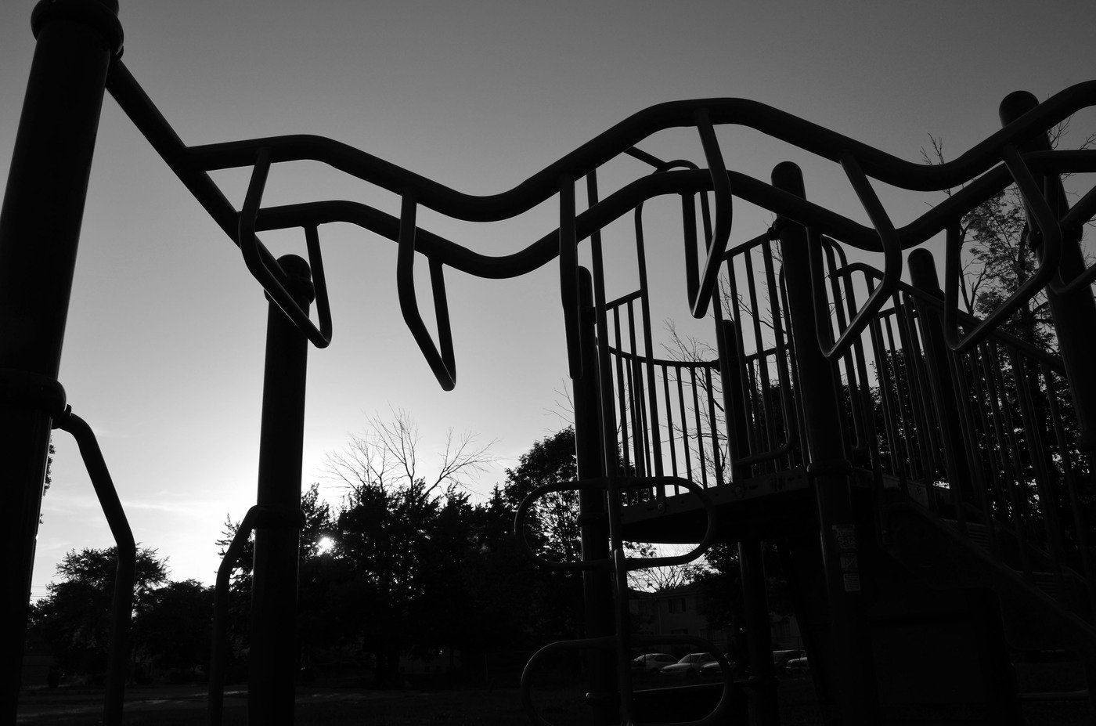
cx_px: 548
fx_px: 820
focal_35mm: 27
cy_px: 363
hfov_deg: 67.5
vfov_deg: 47.7
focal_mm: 18
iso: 110
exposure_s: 1/125
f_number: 11
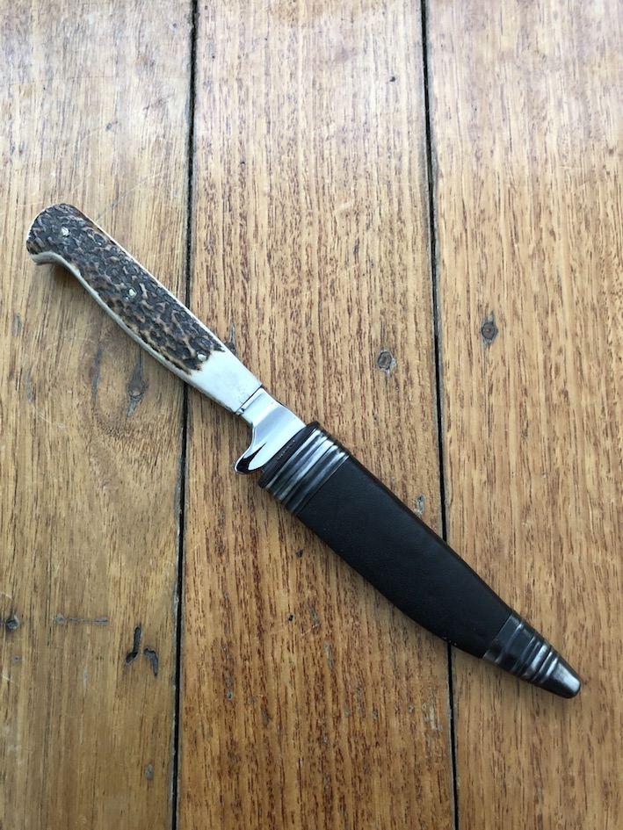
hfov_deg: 49.8
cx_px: 312
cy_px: 415
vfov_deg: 63.4
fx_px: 672
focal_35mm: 28
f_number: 1.8
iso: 64
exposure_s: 1/15
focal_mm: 3.99
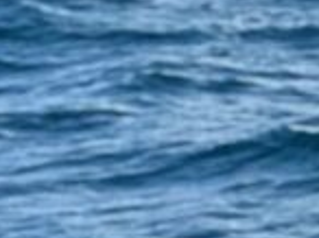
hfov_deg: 3.8
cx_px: 835
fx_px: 4757
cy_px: 619
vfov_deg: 2.8
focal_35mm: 517
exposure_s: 1/1074
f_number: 2.8
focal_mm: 9
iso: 32
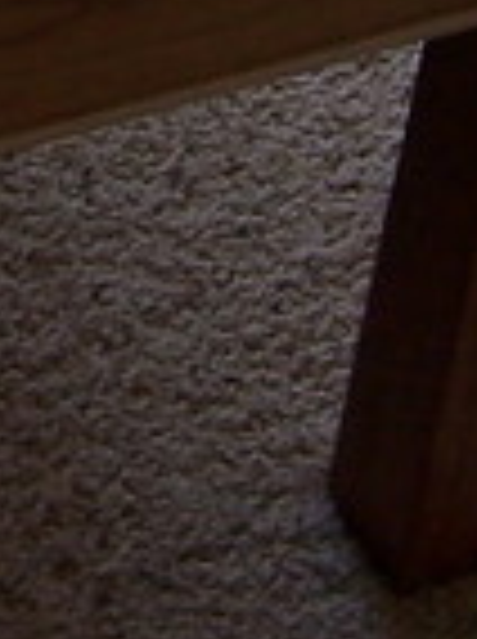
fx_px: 3999
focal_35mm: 217
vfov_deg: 8.7
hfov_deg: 6.6
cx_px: -477
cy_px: -526
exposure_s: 1/60
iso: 80
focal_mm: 5.5
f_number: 3.4
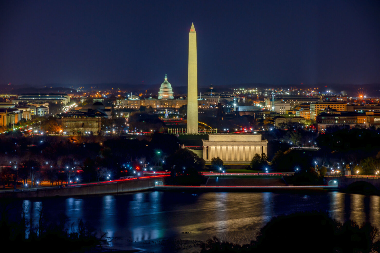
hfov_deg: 10.3
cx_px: 190
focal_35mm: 200
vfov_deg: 6.9
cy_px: 126
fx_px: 2110
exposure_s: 10
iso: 100
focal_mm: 200
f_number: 14
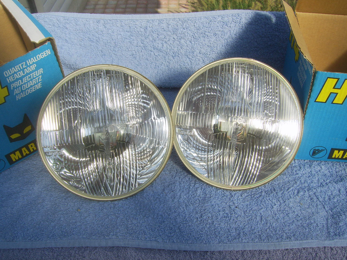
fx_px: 381
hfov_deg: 49.0
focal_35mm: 38
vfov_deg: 37.7
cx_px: 174
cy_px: 130
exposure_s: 1/250
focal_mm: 7.8
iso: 50
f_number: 6.4
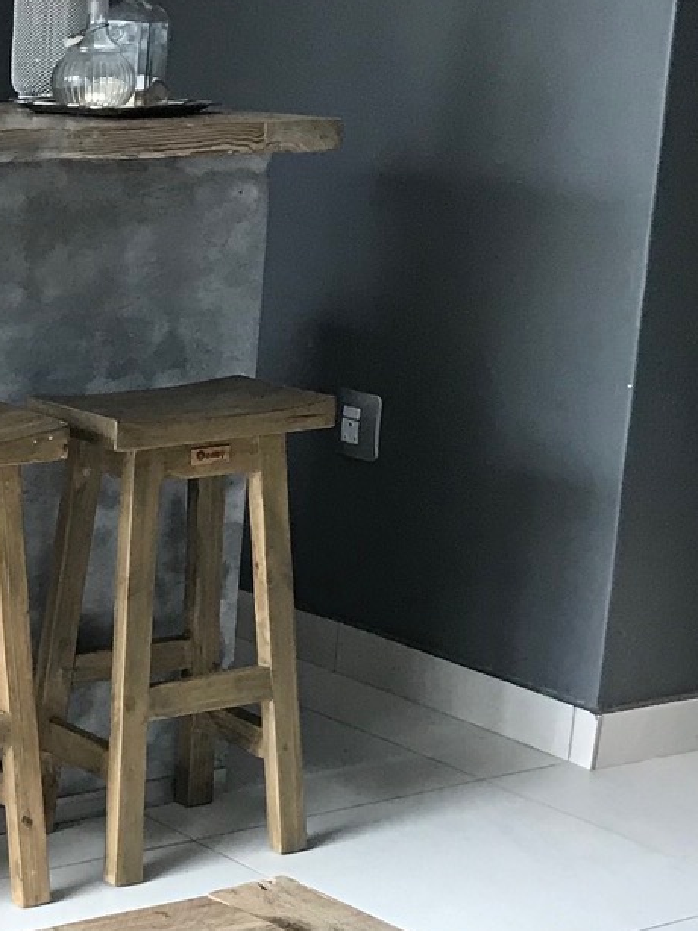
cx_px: -279
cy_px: 661
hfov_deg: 15.1
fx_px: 2475
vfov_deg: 21.2
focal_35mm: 92
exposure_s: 1/33
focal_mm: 3.99
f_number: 1.8
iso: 32
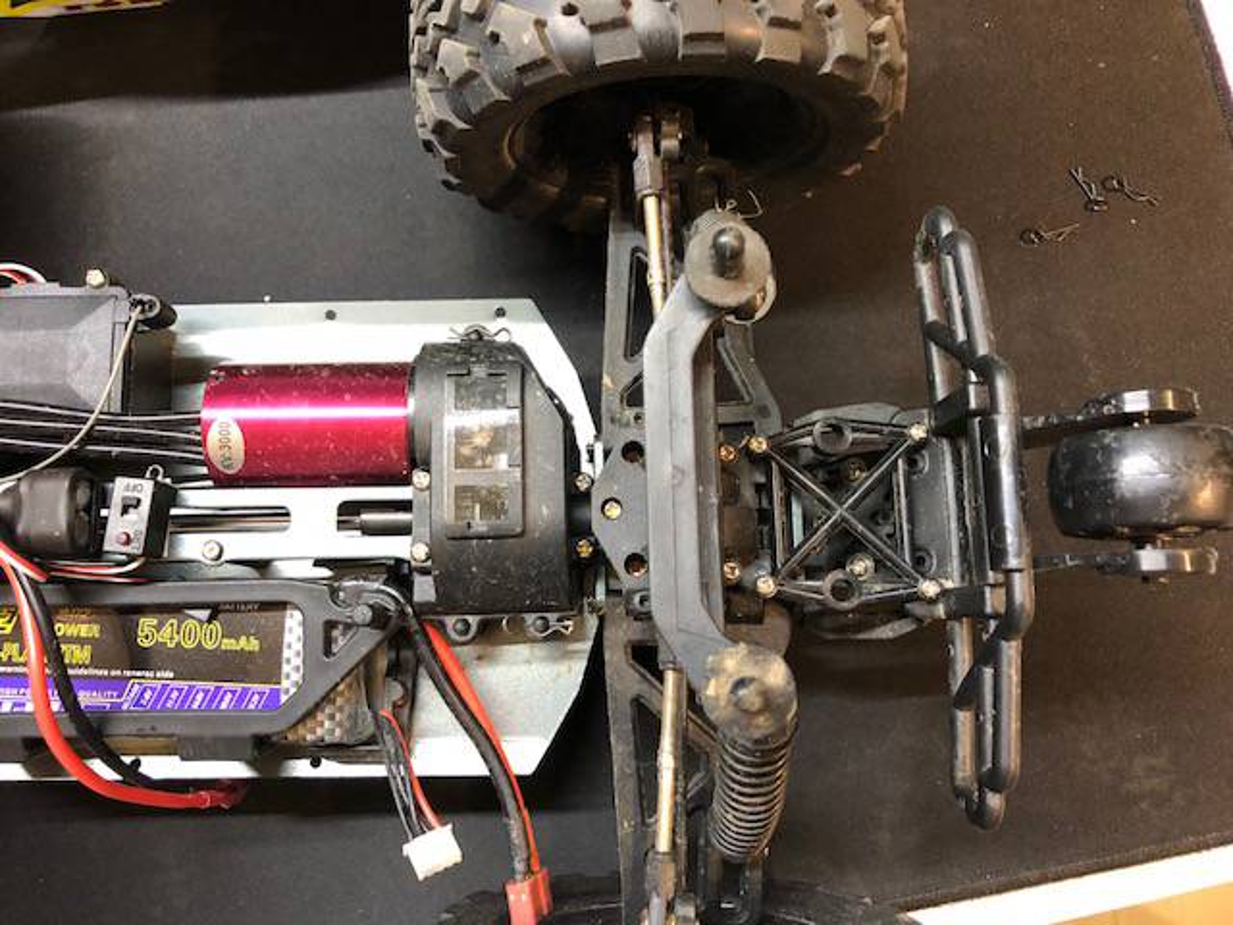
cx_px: 616
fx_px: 997
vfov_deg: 49.7
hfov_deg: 63.4
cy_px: 462
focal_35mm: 28
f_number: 1.8
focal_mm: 4
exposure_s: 1/15
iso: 100
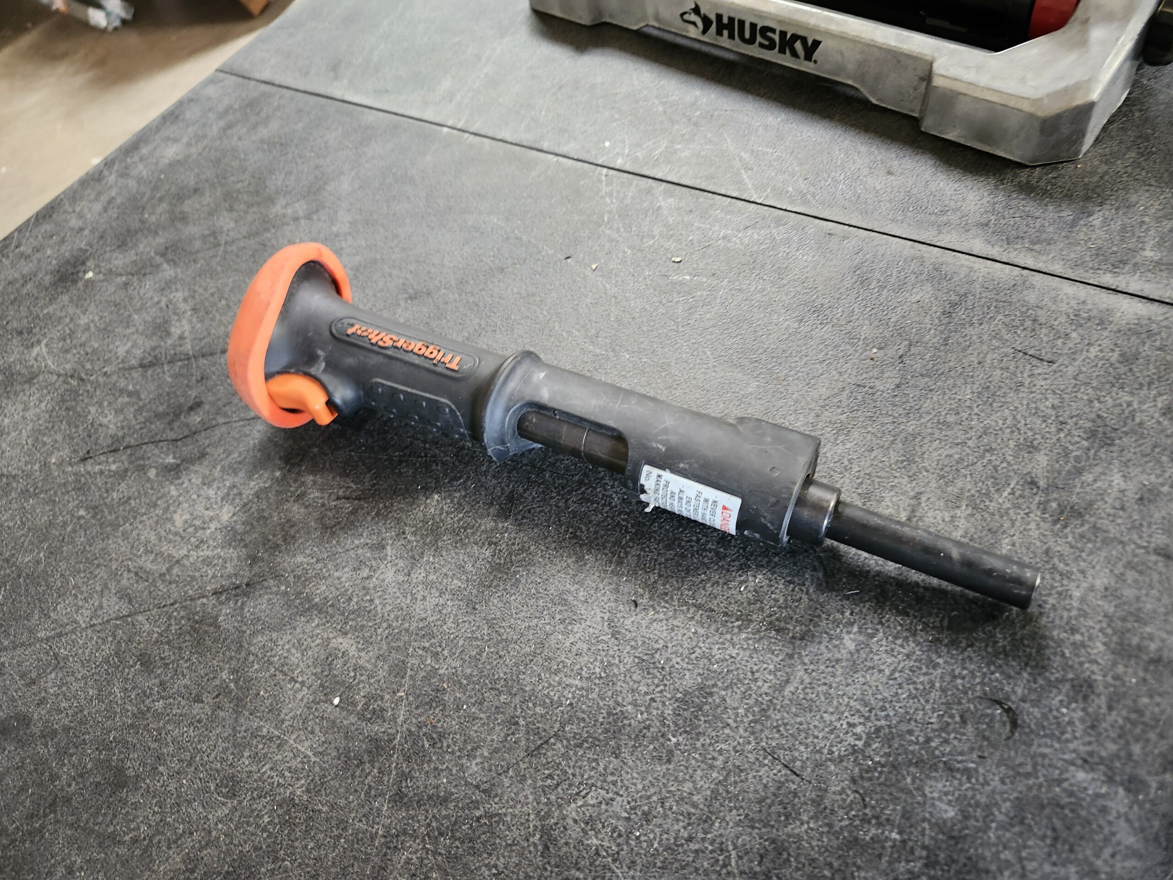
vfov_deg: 58.9
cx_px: 586
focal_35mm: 23
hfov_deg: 73.9
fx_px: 779
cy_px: 440
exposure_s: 1/40
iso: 500
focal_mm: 5.54
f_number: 1.8
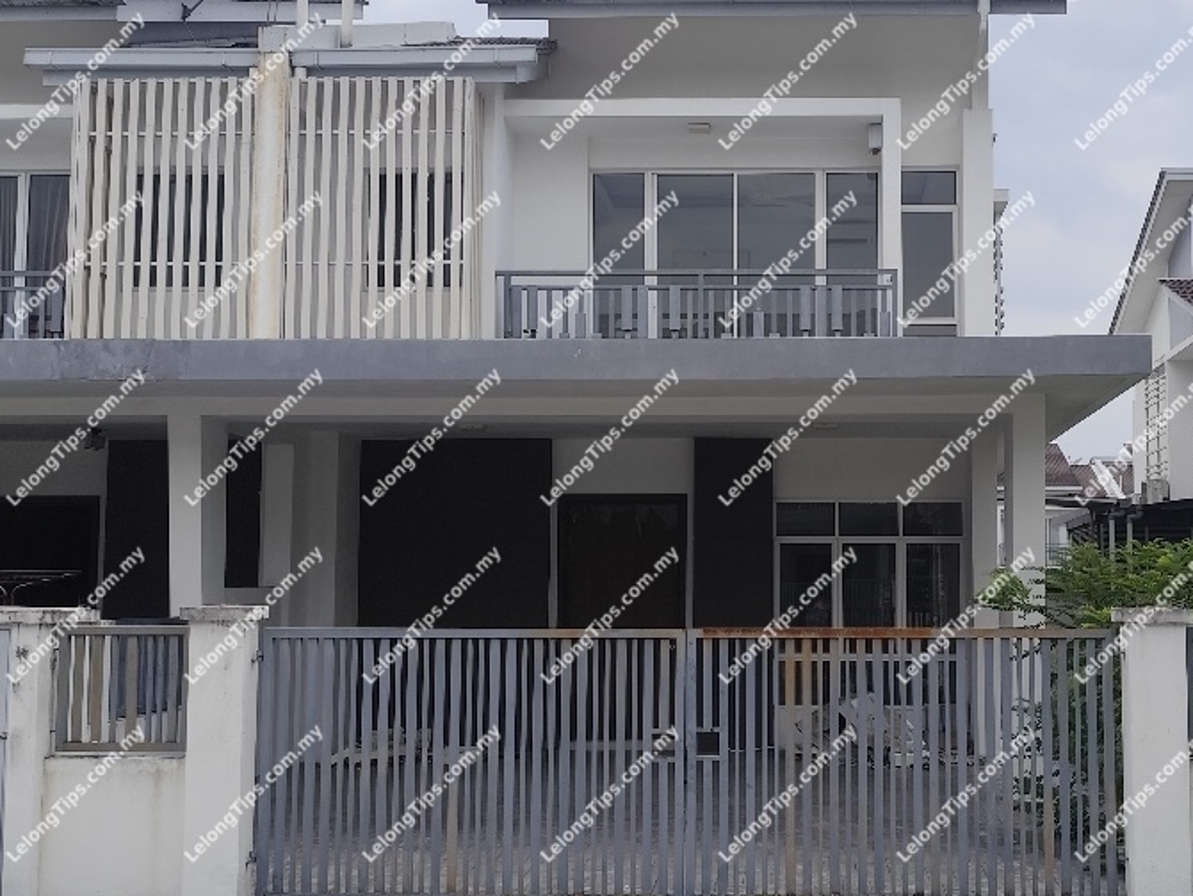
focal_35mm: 40
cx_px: 845
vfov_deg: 36.0
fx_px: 1379
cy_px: 413
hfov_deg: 45.7
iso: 50
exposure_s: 1/1648
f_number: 1.65
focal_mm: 6.14
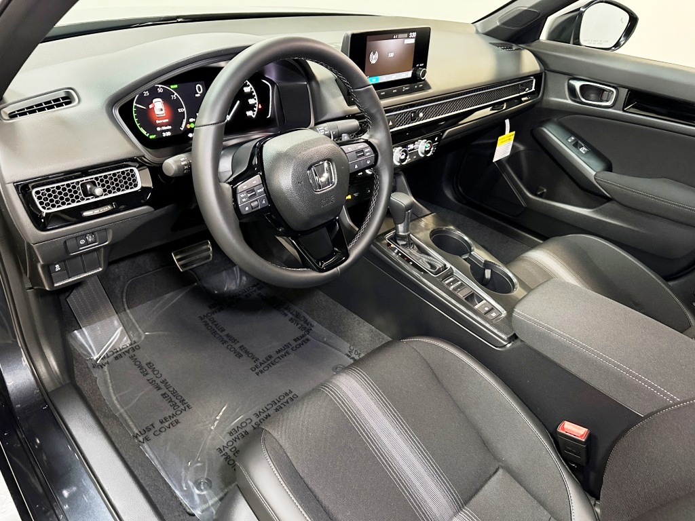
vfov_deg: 56.8
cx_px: 348
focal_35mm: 24
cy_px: 260
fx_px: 482
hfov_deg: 71.6
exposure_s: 1/30
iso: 1000
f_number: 1.78
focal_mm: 6.86
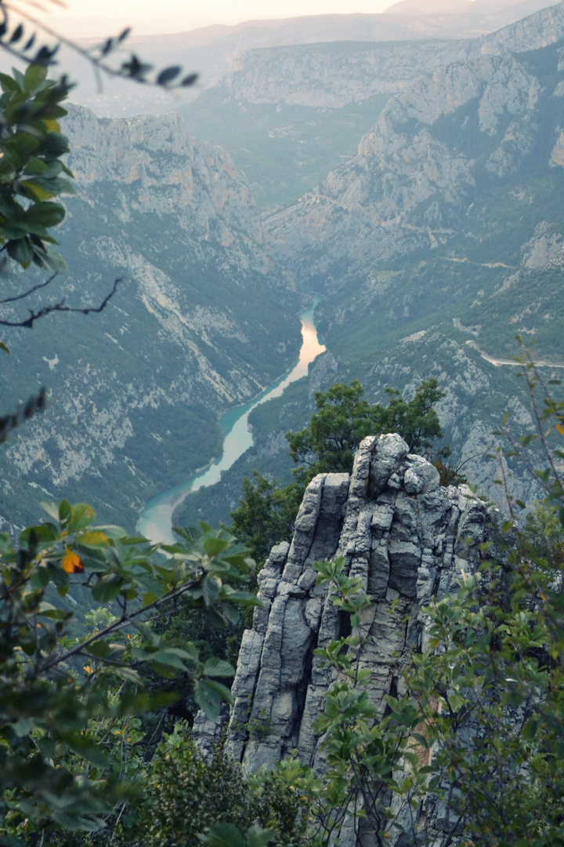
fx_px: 1480
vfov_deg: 31.9
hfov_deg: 21.6
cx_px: 282
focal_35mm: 63
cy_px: 424
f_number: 5.3
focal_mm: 42
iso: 3200
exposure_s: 1/160
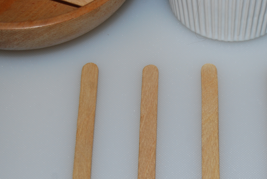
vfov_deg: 10.4
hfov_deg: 15.5
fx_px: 979
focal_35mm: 132
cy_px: 141
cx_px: 201
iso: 200
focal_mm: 55
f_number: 5.6
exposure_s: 1/60
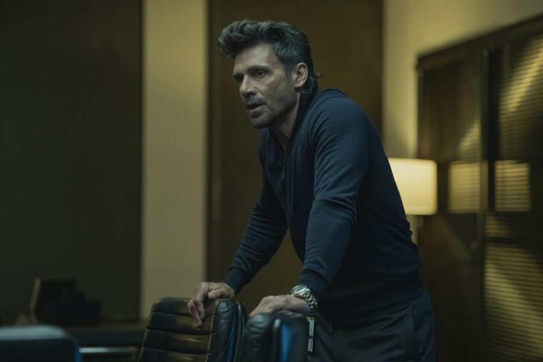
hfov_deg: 17.2
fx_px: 1795
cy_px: 181
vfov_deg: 11.5
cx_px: 272
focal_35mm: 119
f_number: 2.8
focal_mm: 119
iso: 8000
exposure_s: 1/125
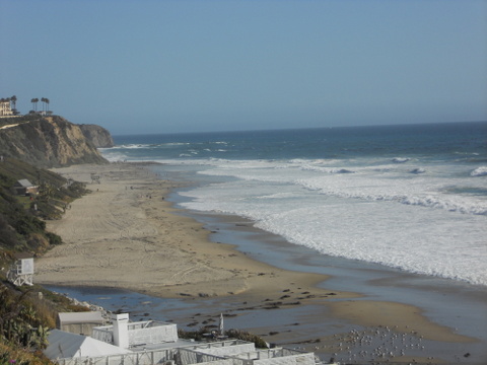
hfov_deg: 18.2
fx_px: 1519
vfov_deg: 13.7
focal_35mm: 108
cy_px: 182
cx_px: 244
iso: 80
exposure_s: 1/640
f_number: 5.9
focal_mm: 19.6
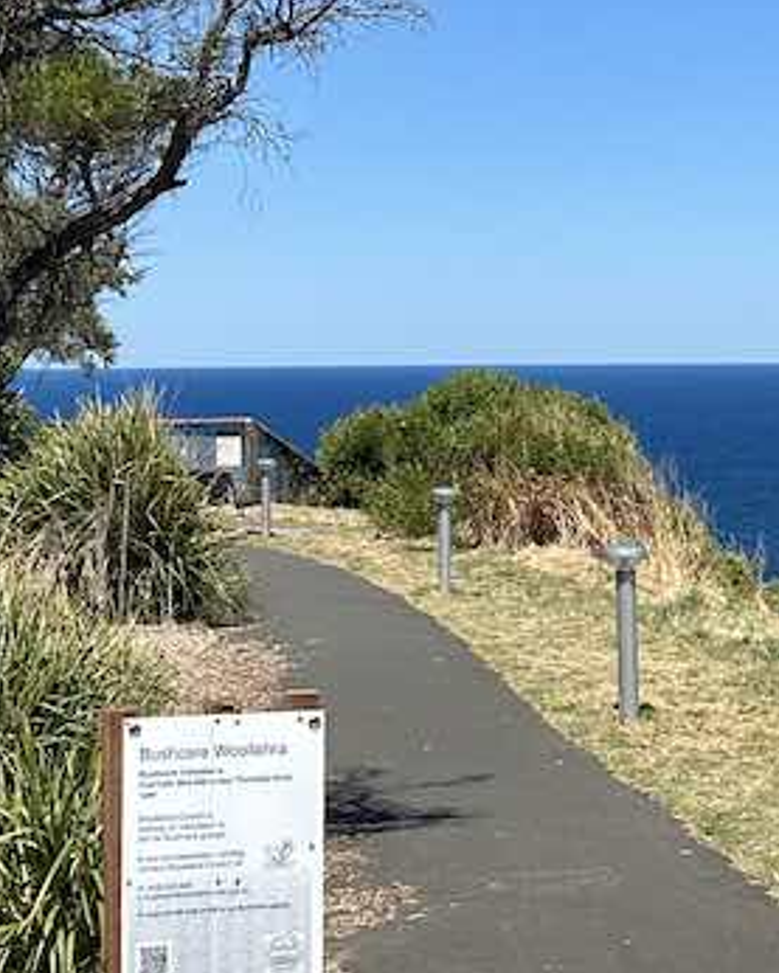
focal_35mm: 88
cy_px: 172
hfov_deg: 17.4
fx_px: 2535
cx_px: 495
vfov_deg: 21.4
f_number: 1.5
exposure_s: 1/5587
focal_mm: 5.7
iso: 50
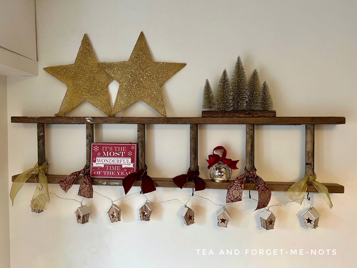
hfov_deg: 67.3
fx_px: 268
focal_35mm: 26
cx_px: 178
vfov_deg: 53.1
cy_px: 134
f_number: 1.5
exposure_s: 1/60
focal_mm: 5.7
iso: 160
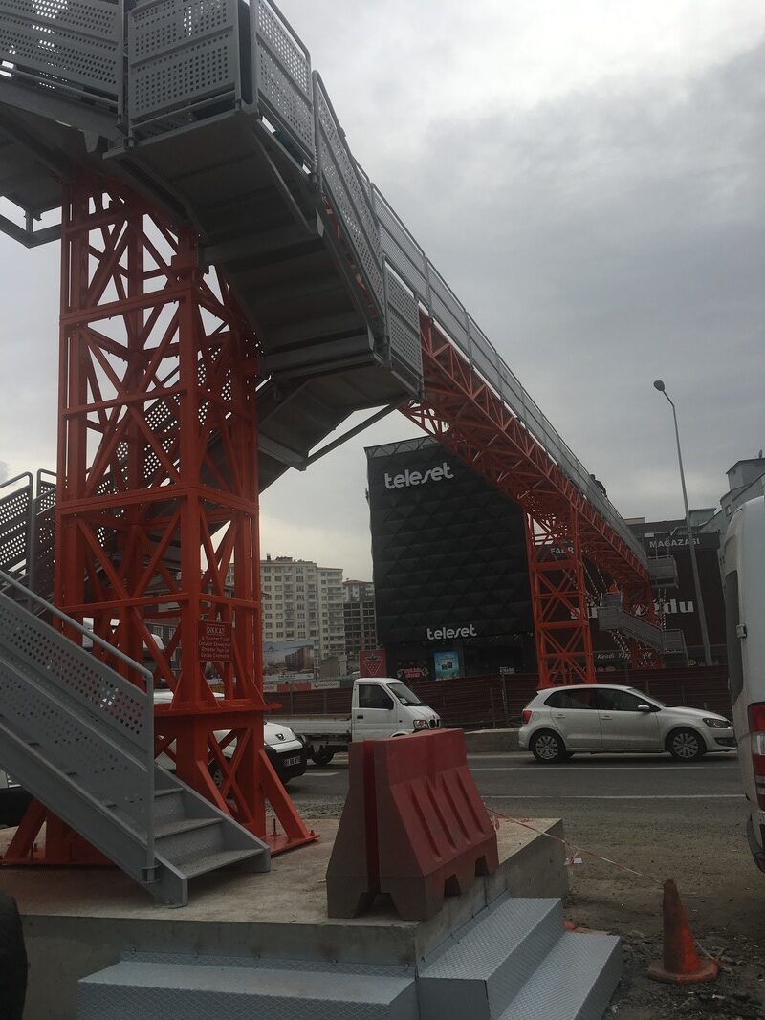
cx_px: 382
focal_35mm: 29
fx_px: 855
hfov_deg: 48.2
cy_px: 510
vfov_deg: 61.7
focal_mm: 4.15
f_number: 2.2
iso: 25
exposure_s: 1/1326
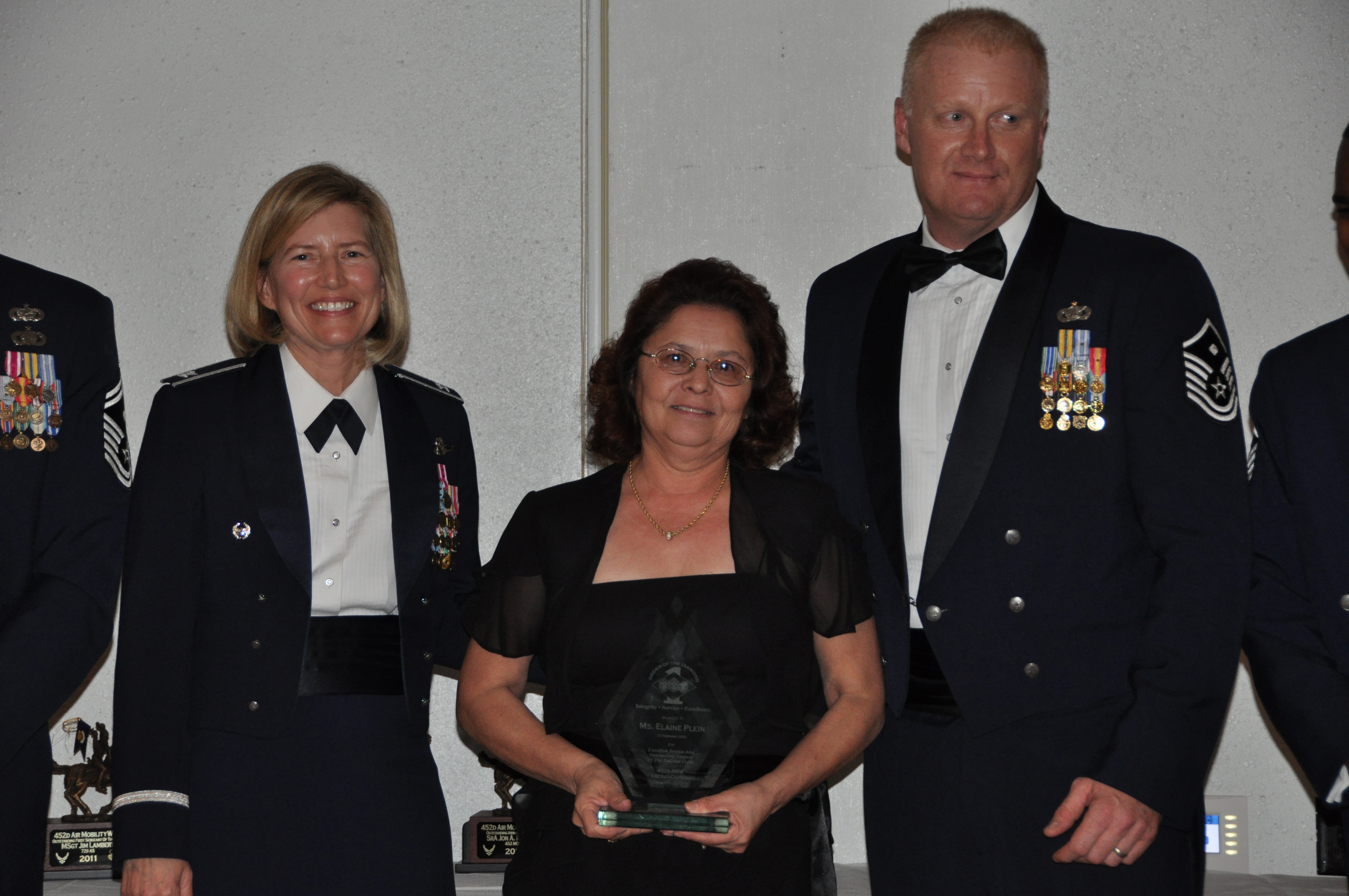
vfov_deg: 13.0
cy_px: 448
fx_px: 3930
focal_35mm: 105
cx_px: 674
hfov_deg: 19.5
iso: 800
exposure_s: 1/60
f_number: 5
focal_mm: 70
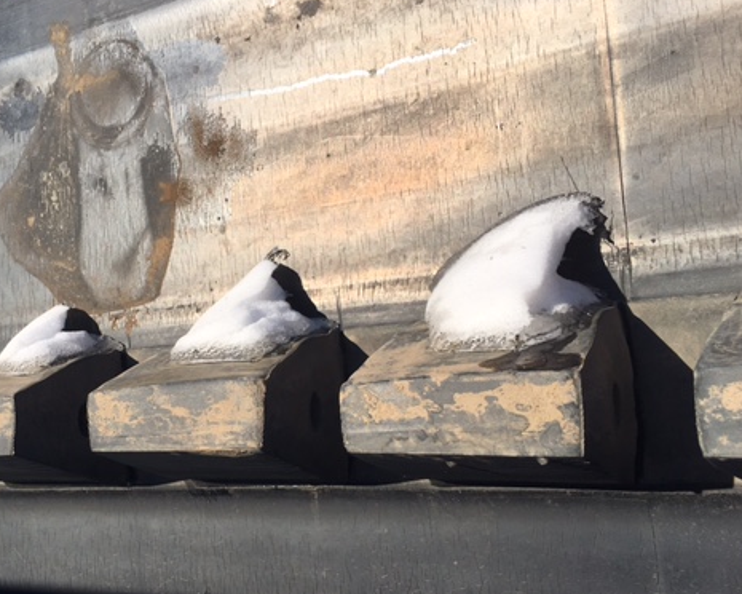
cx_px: 247
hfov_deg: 46.1
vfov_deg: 38.0
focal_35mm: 39
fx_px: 856
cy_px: 362
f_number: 2.2
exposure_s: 1/2198
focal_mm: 4.15
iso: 25
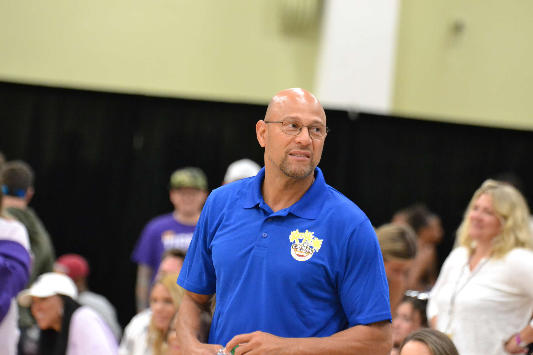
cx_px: 266
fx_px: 2998
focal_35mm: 202
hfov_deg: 10.2
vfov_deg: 6.8
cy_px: 178
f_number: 2.8
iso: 3200
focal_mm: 135
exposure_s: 1/400
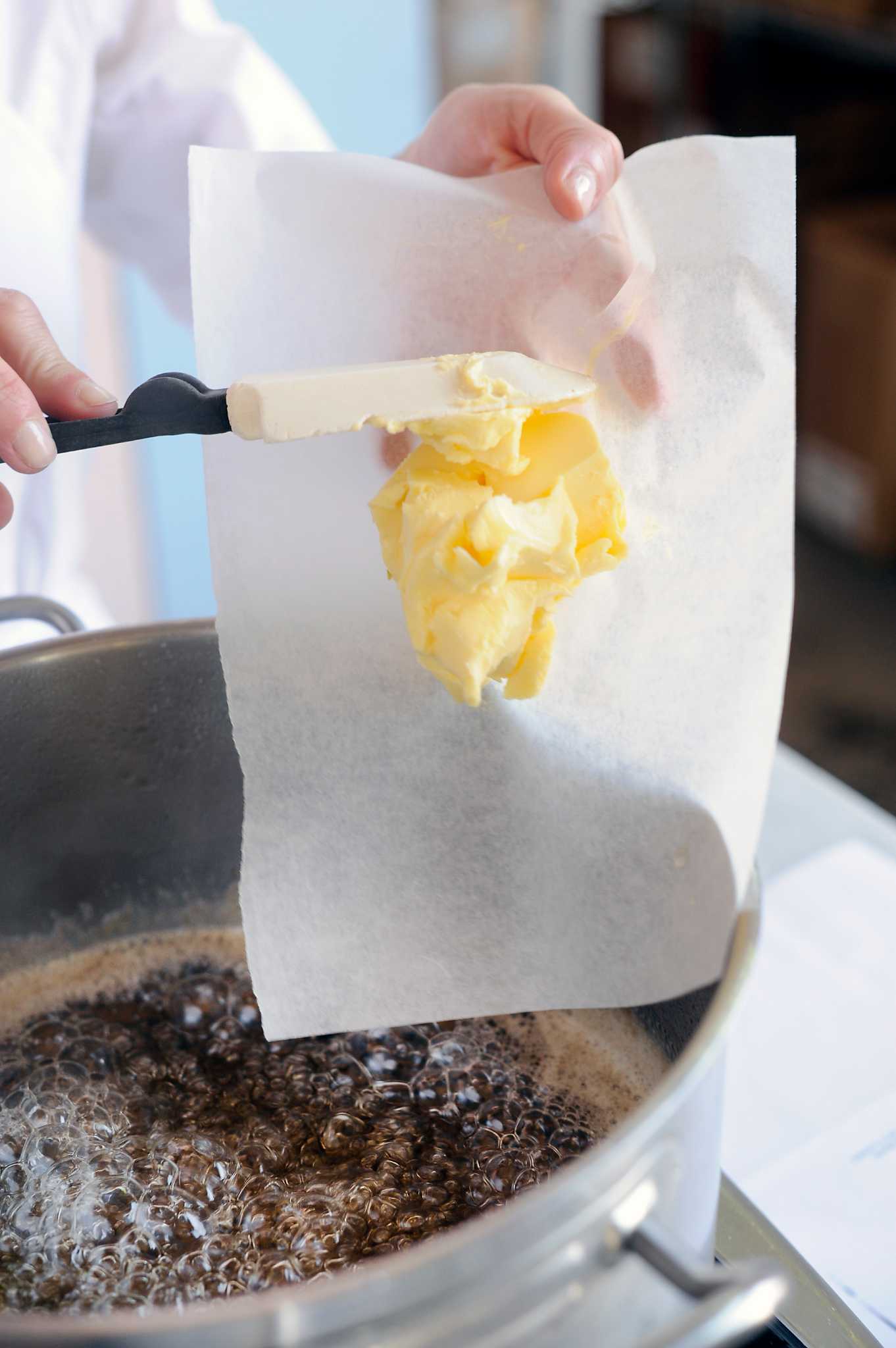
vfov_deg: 39.6
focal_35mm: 50
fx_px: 1870
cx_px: 448
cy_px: 674
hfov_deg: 26.9
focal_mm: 50
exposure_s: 1/160
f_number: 4
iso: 800
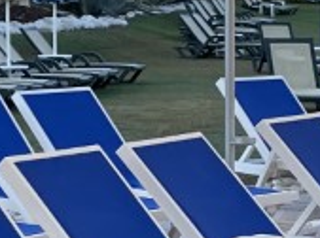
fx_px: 1707
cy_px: 210
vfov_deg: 8.0
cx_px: 237
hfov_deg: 10.7
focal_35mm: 185
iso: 32
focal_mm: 4.2
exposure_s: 1/626
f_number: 1.6
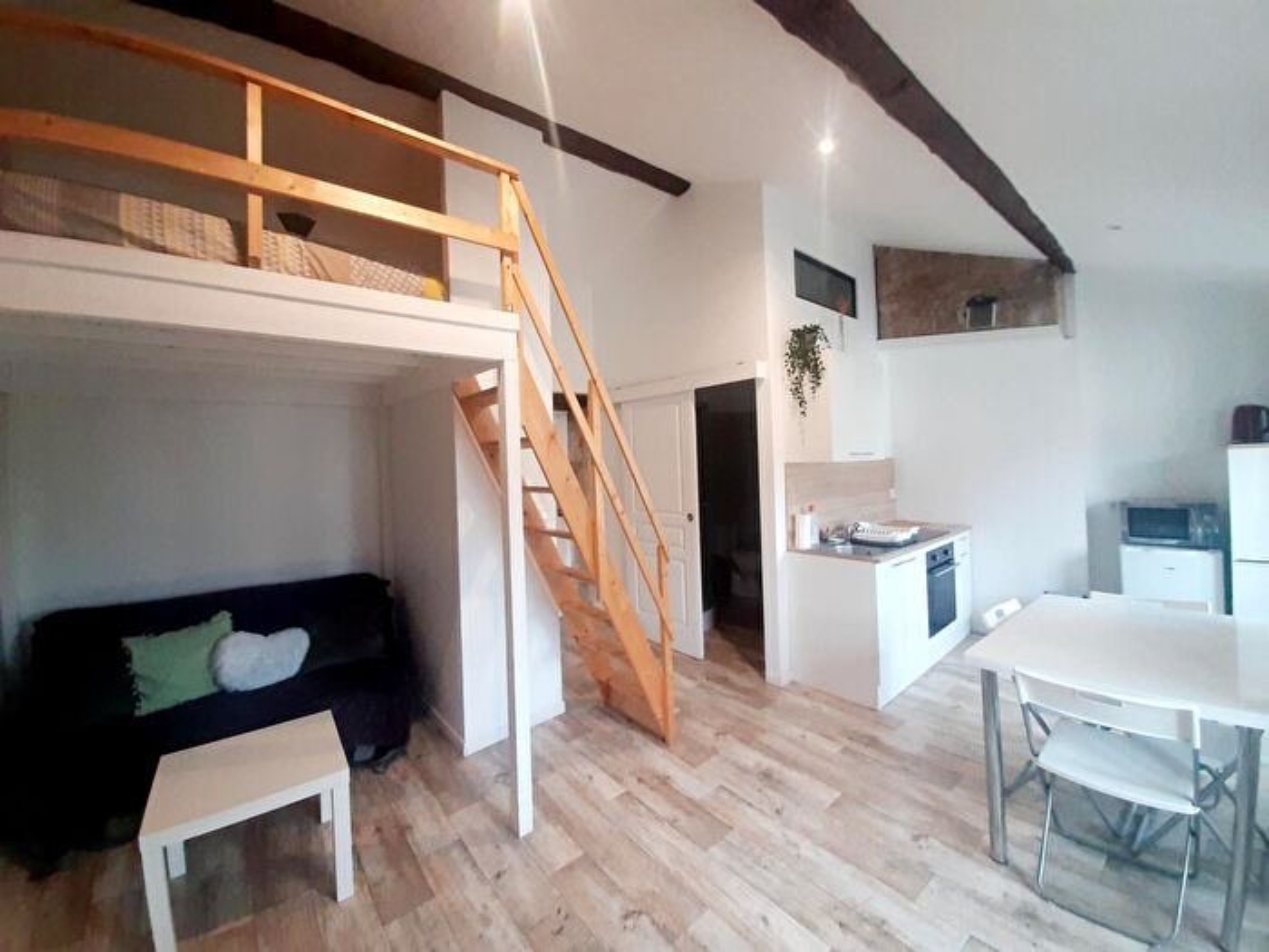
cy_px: 476
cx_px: 634
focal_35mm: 13
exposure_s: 1/25
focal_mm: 1.42
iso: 200
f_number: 2.2
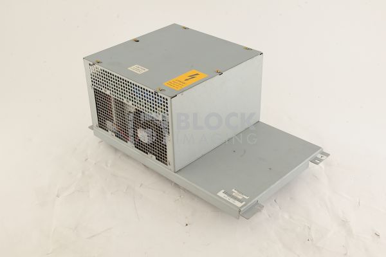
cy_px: 128
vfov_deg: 26.9
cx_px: 193
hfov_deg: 39.6
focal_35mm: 50
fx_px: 536
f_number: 11
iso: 1600
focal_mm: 50
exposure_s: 1/125
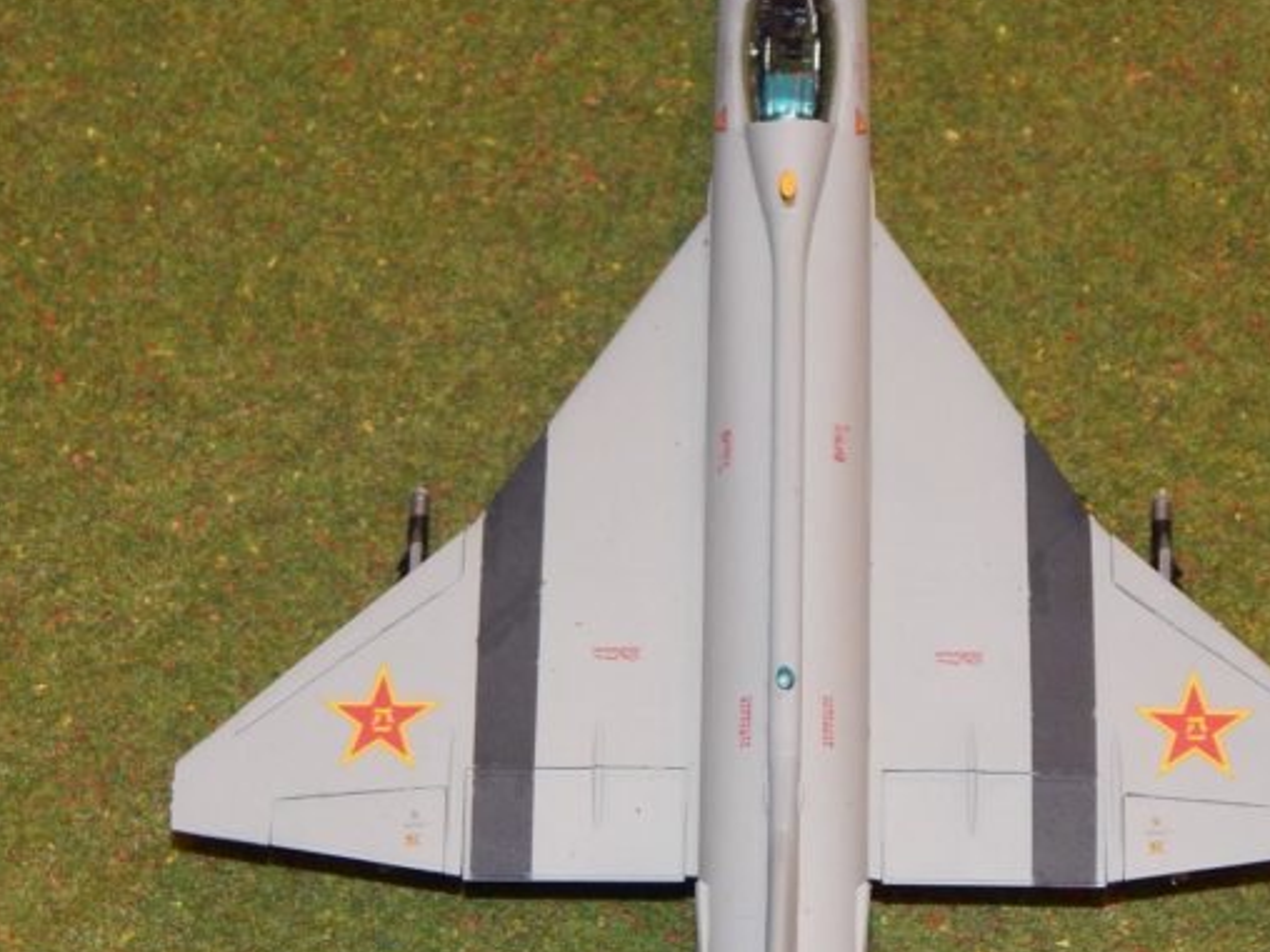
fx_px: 4513
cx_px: 735
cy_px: 622
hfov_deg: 16.0
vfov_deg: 12.0
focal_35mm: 123
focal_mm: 10.9
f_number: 4
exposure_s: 1/30
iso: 200
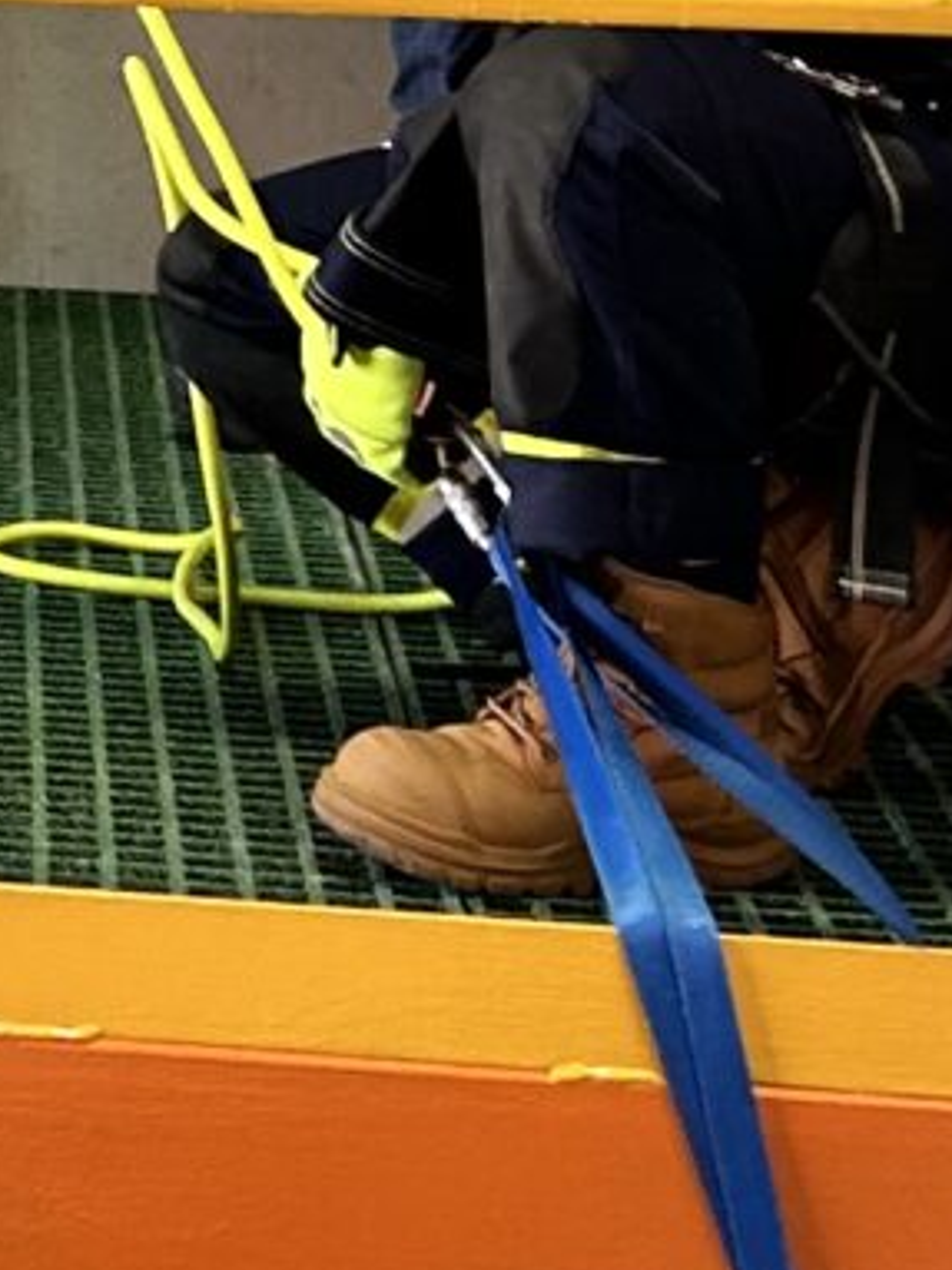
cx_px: -1297
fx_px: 6384
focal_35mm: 174
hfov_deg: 7.9
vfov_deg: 10.6
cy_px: -1041
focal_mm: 5.7
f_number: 1.5
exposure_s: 1/121
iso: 64
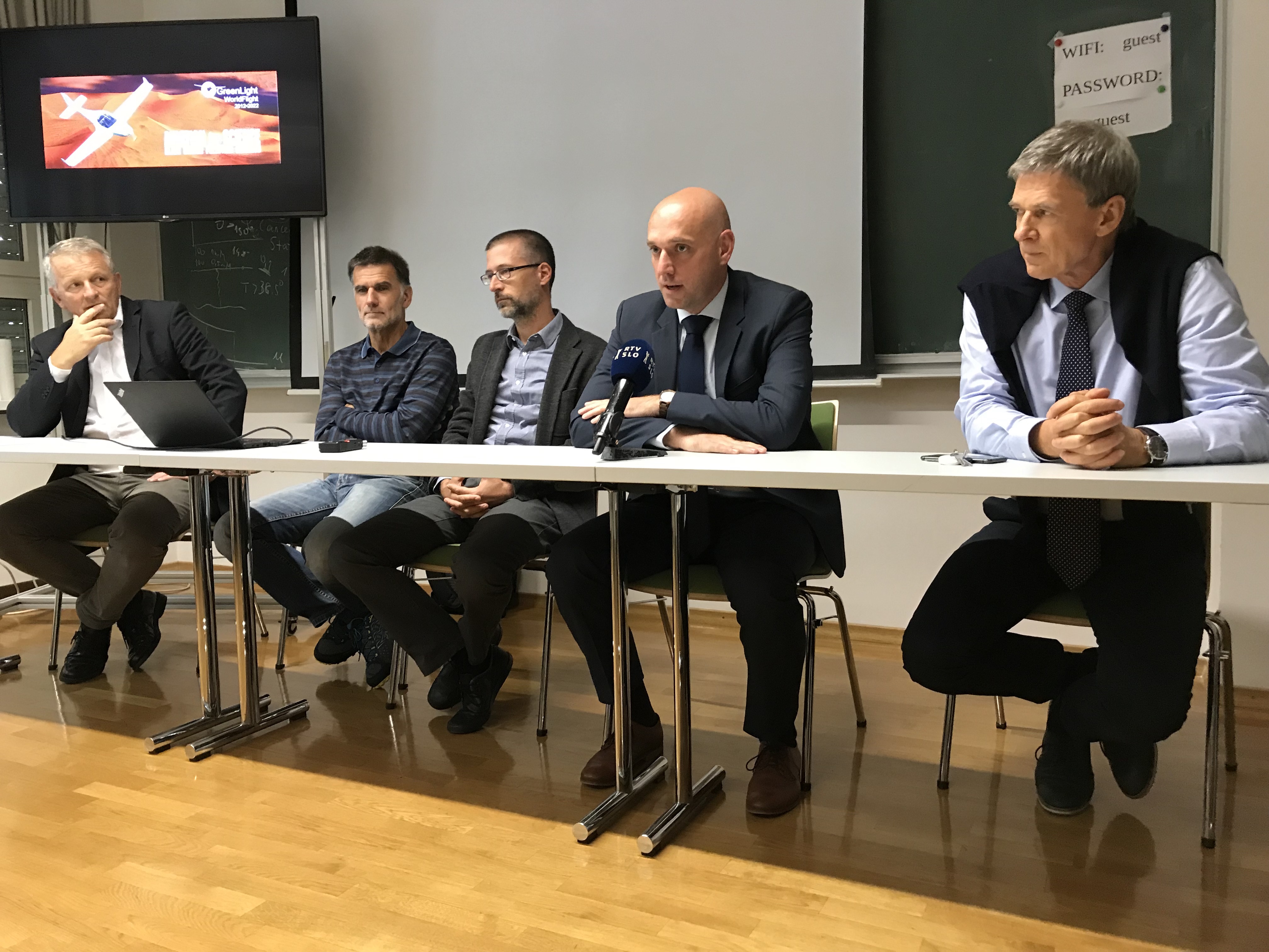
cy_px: 476
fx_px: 1026
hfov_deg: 63.4
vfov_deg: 49.7
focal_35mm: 28
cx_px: 634
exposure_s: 1/17
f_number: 1.8
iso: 80
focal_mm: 3.99
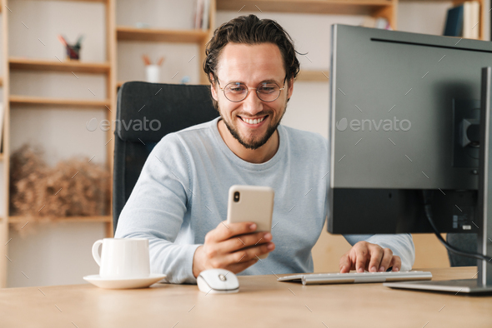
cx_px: 246
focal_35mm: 70
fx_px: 957
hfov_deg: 28.8
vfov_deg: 19.5
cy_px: 164
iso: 1250
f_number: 2.8
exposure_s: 1/125
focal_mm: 70
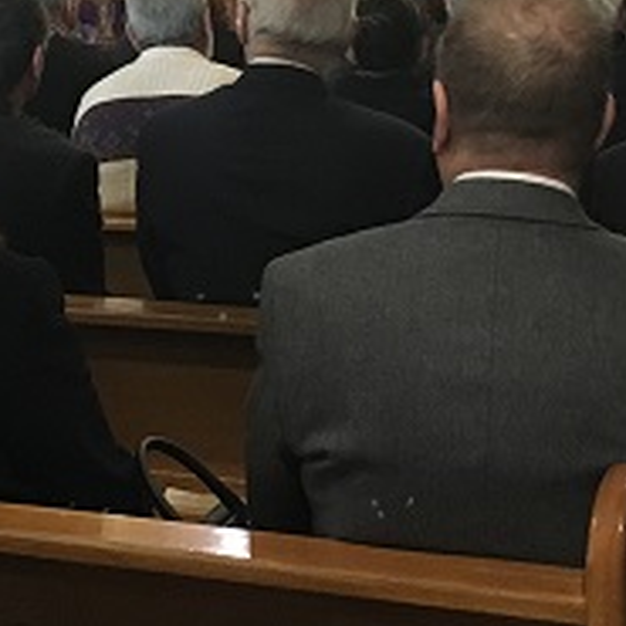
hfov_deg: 17.8
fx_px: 1985
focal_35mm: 97
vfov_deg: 17.6
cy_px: 52
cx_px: 176
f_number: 2.2
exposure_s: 1/17
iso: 250
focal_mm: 4.15
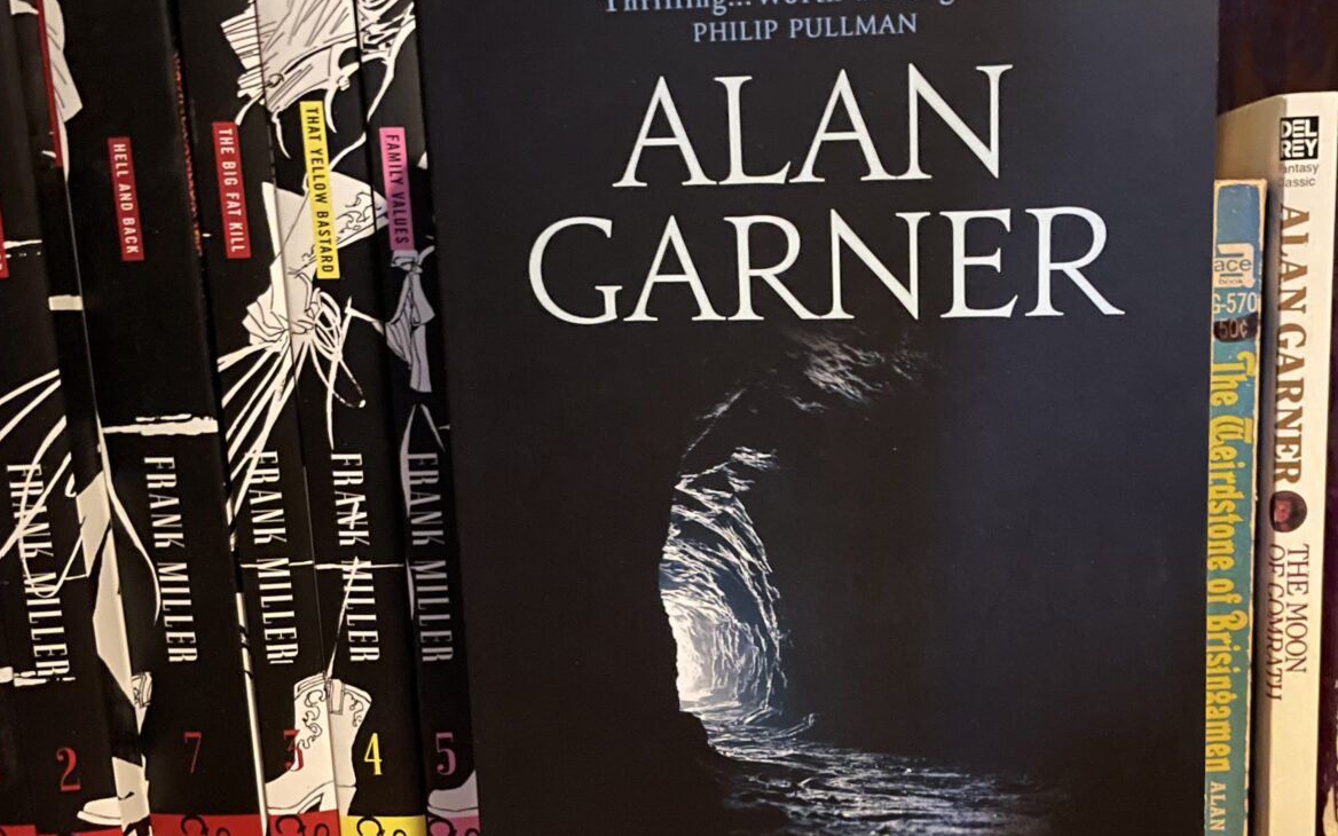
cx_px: 871
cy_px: 505
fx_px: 1349
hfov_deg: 51.9
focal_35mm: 37
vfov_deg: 34.3
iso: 800
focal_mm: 4.2
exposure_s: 1/8
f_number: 1.6
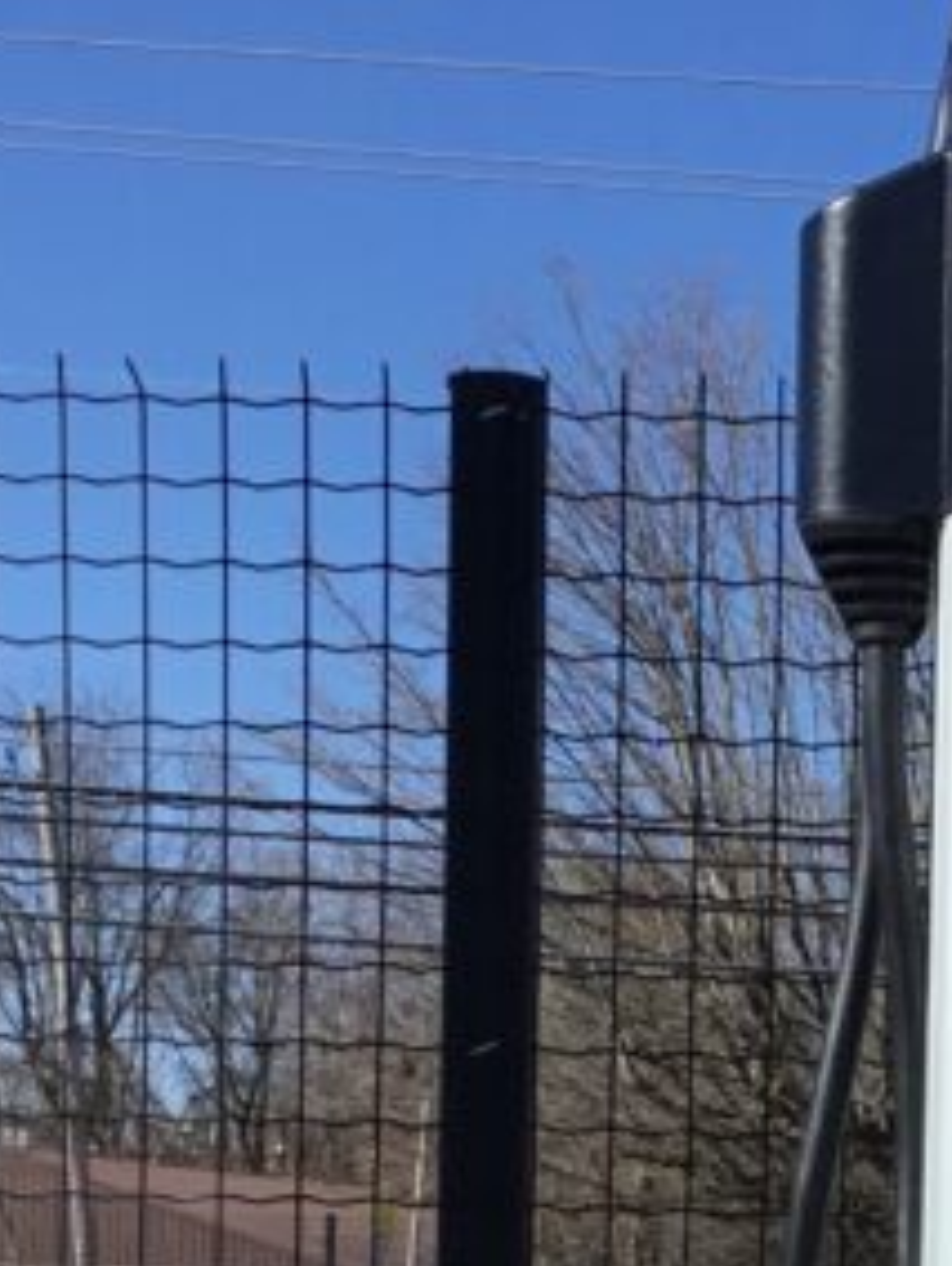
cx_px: 1184
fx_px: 4098
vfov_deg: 16.9
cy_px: 1423
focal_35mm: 112
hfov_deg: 12.9
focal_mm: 3.3
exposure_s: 1/1314
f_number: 2.4
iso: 25
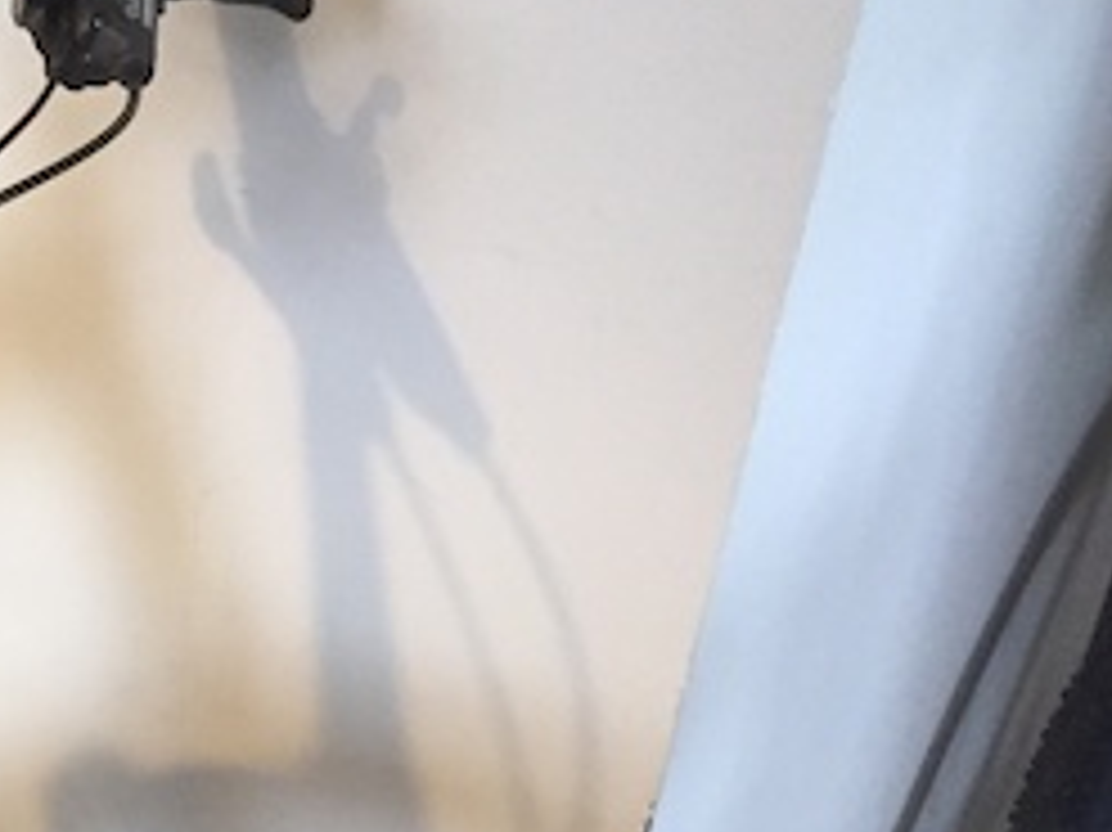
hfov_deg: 18.3
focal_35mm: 94
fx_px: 3018
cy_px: 1070
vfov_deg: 15.0
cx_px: -617
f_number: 2.2
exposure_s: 1/30
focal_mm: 4.15
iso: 160
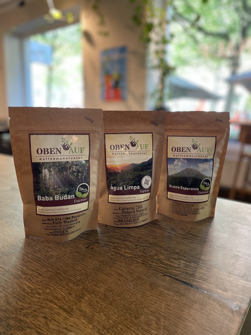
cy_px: 168
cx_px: 126
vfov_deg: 67.3
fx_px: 251
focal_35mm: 26
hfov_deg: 53.1
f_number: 1.6
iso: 80
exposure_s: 1/50
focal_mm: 4.2
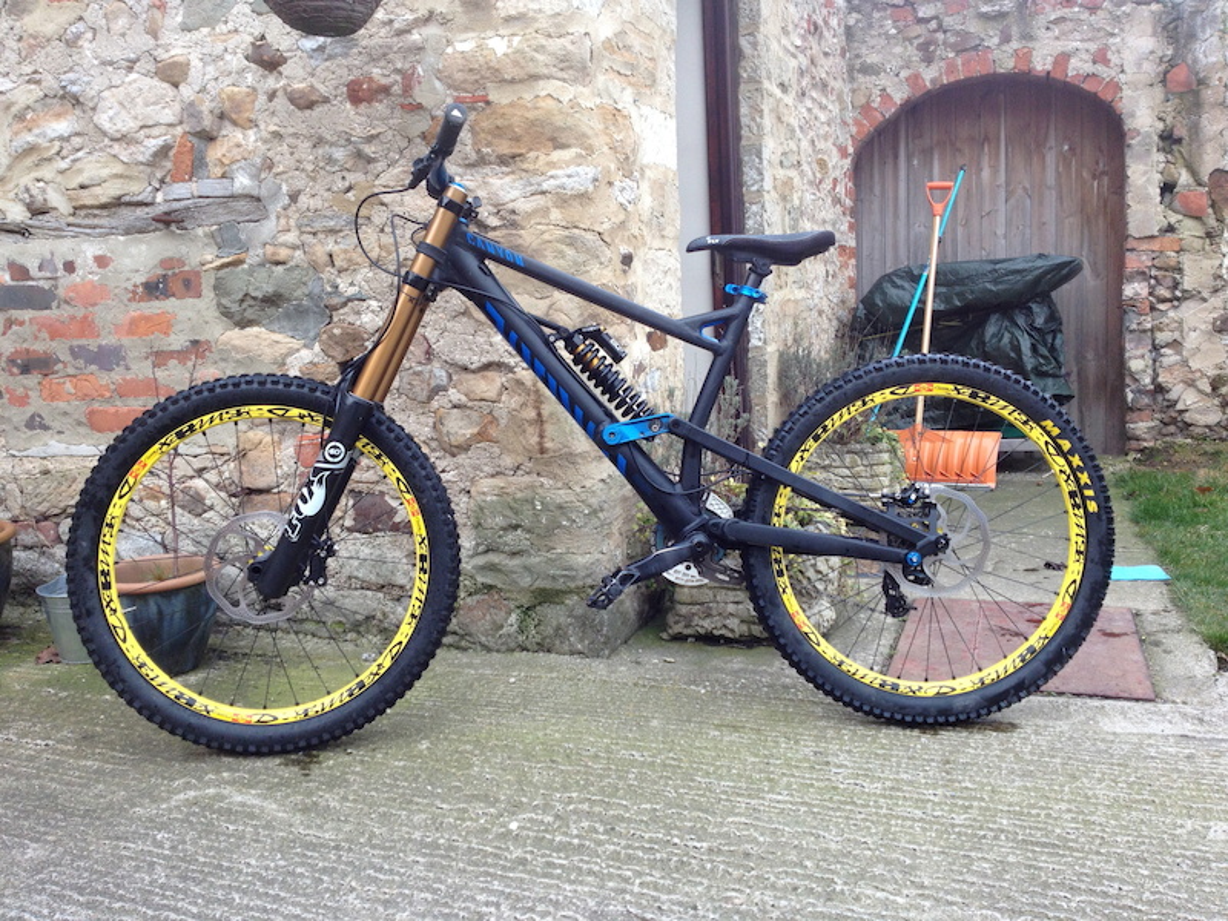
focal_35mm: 35
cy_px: 460
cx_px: 614
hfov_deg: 52.6
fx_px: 1242
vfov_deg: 40.7
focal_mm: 4.28
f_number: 2.4
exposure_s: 1/120
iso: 80
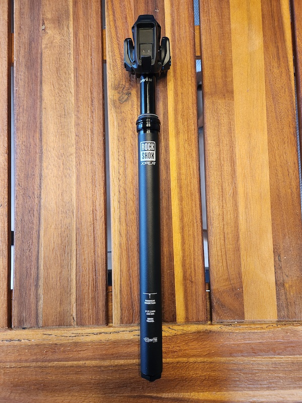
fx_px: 268
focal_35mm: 23
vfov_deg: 73.9
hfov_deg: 58.9
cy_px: 202
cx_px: 151
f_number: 1.8
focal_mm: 5.4
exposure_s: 1/120
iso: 400
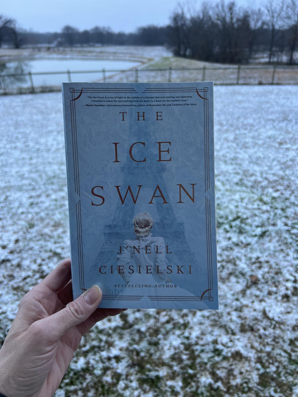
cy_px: 198
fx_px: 298
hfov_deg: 53.1
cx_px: 149
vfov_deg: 67.3
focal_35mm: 26
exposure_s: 1/111
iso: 125
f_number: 1.5
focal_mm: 5.7
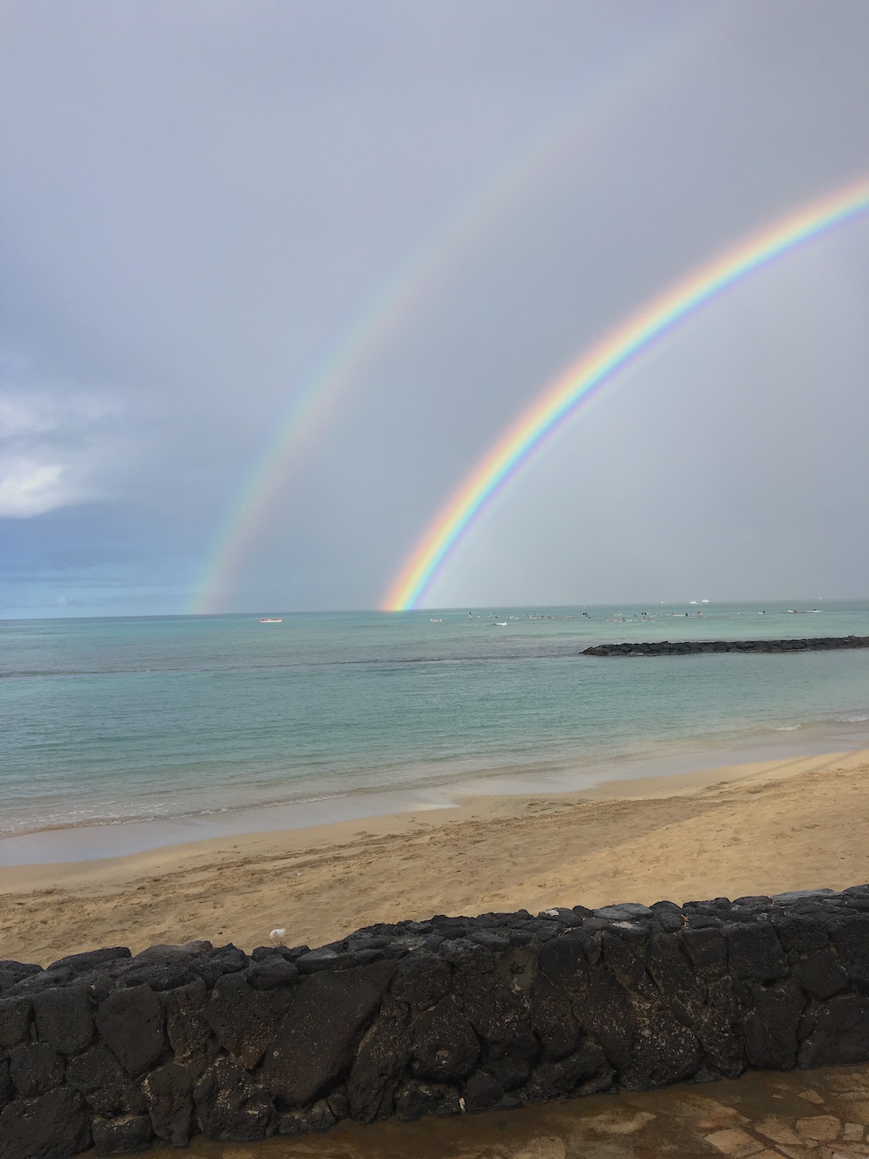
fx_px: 971
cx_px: 434
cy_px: 580
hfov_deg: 48.2
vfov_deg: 61.7
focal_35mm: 29
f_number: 2.2
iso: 25
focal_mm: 4.15
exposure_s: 1/1399
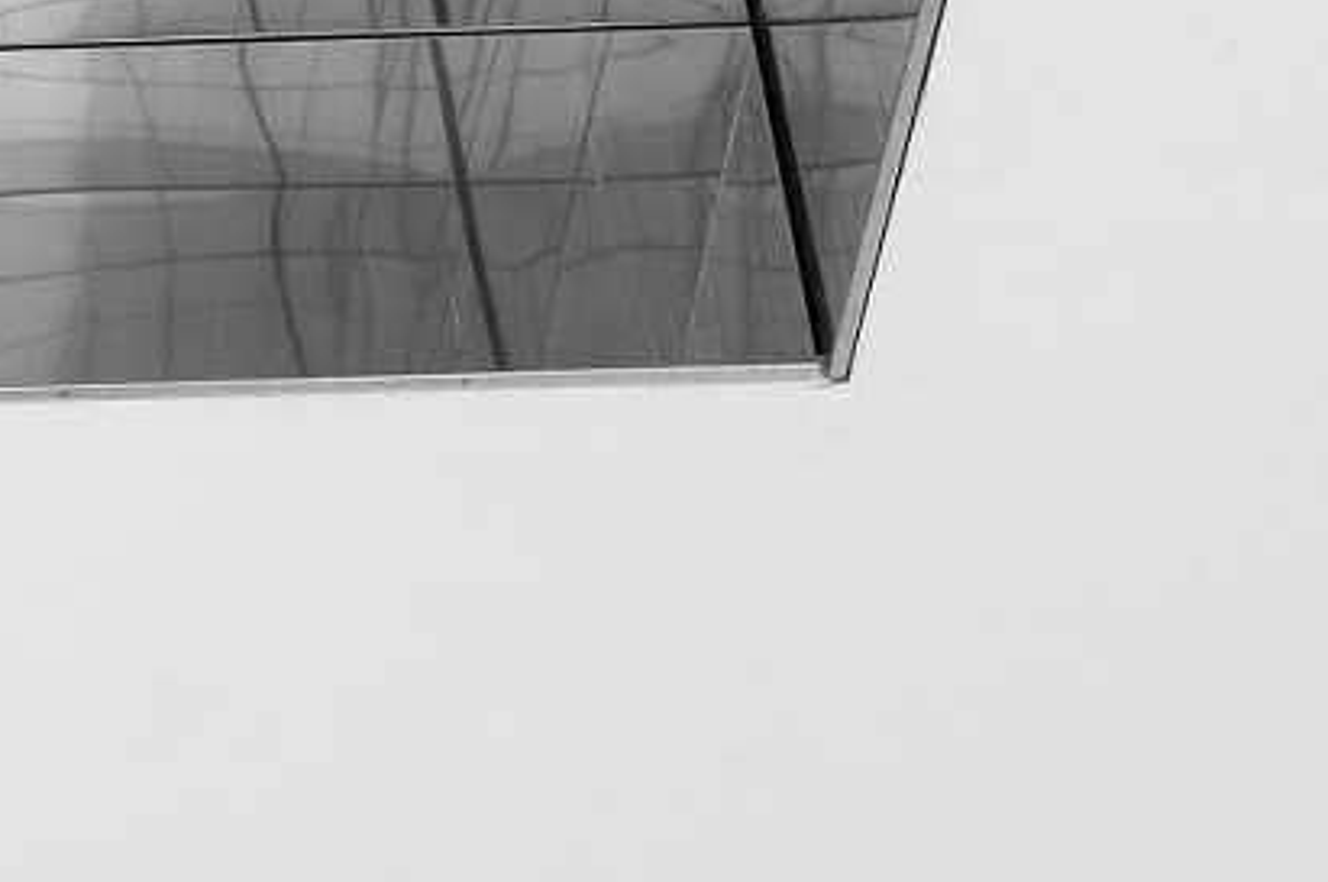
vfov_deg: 9.3
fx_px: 5342
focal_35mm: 145
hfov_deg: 13.1
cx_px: -871
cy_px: 1197
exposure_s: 1/200
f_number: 5.6
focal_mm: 35
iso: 400
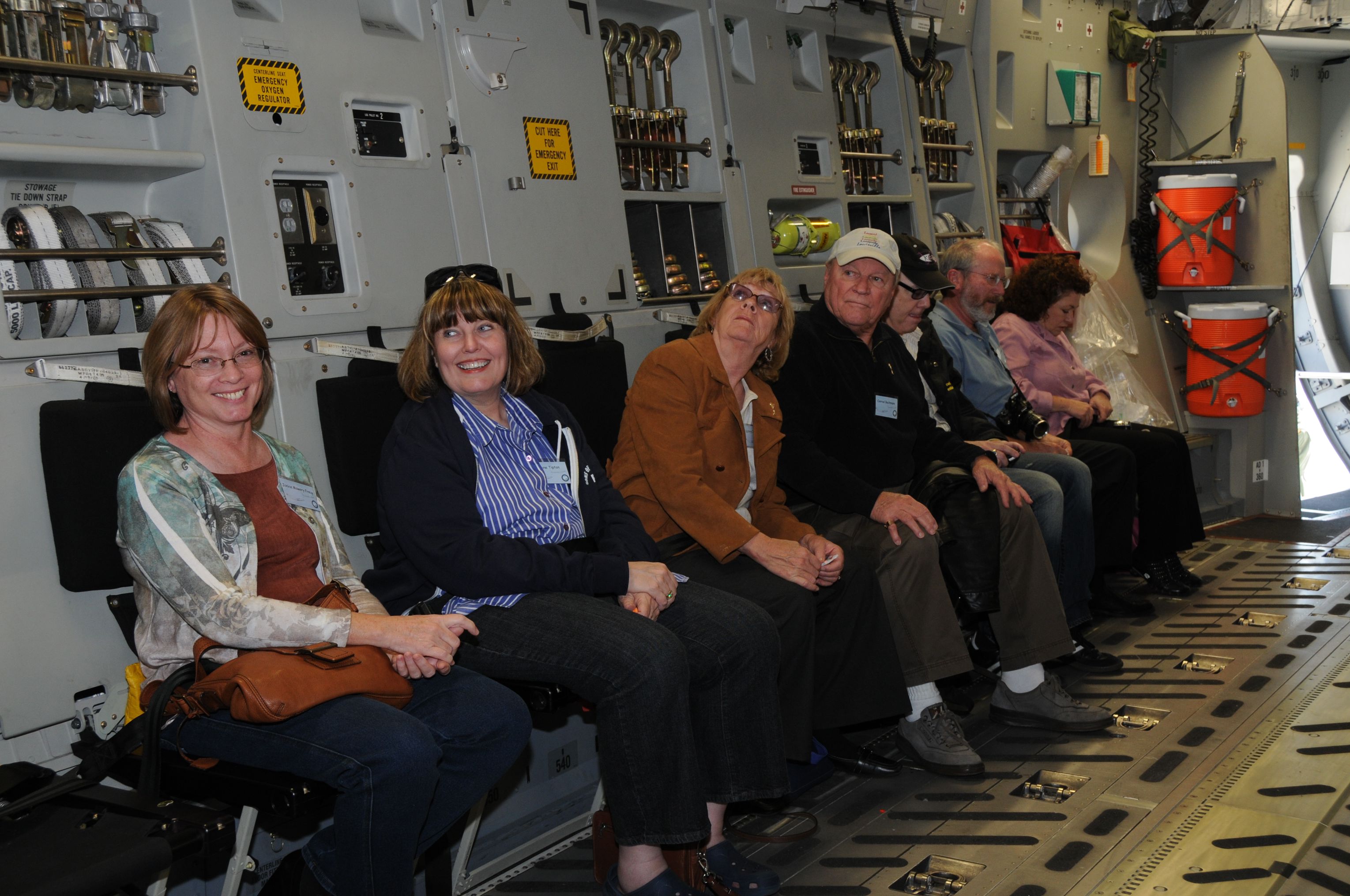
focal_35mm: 44
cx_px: 675
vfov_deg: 30.8
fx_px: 1629
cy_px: 448
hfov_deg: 45.0
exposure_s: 1/60
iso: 400
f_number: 5.6
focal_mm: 29
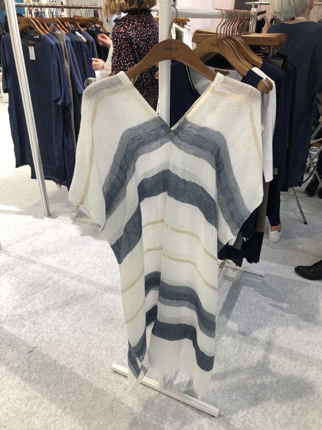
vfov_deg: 61.7
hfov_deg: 48.2
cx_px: 161
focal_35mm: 29
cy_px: 215
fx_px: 360
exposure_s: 1/33
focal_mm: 3.99
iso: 32
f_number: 1.8
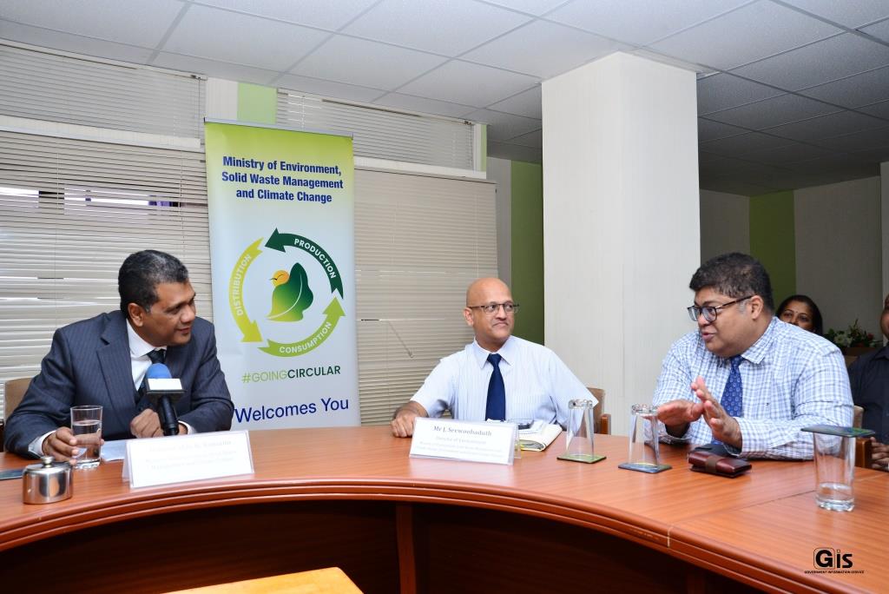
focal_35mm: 28
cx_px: 444
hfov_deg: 65.4
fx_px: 692
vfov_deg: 46.5
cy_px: 297
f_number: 8
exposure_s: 1/160
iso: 1600
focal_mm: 28
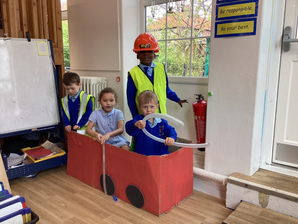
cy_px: 112
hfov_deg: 58.4
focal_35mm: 31
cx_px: 149
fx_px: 267
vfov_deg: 45.4
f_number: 2.4
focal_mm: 3.3
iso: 40
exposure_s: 1/100
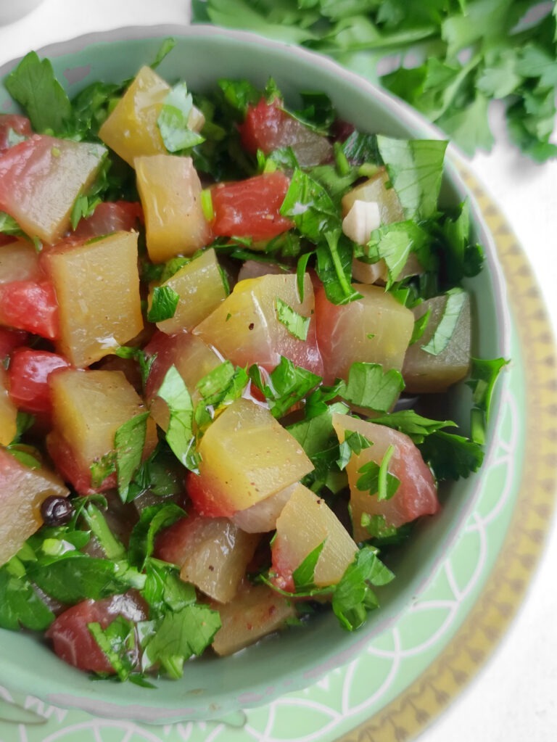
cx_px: 278
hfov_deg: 54.9
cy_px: 371
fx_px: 536
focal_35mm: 25
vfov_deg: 69.4
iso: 97
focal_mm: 5.43
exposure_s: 1/120
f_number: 1.89
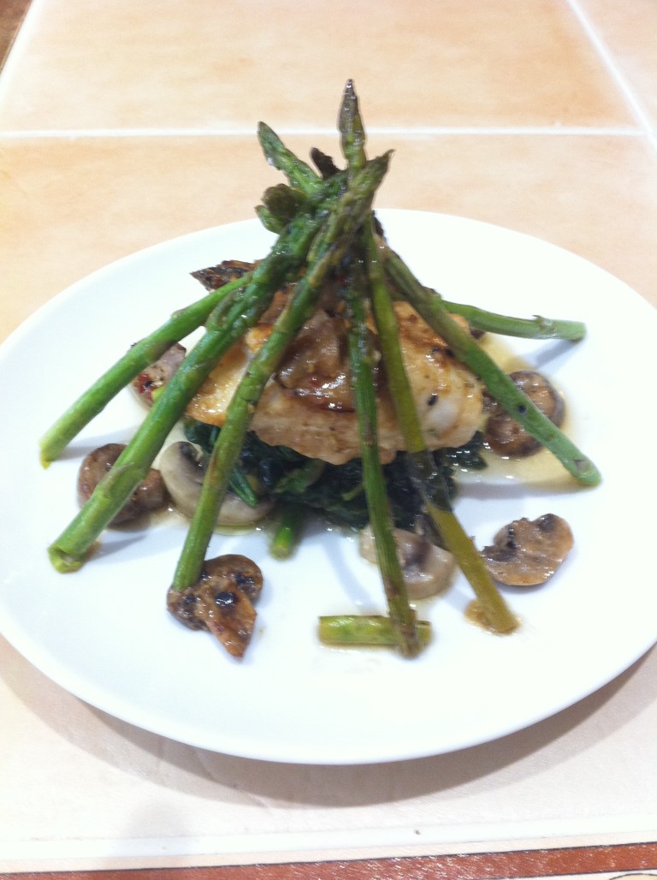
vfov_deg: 52.7
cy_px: 440
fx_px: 888
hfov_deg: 40.6
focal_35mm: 35
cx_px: 328
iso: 160
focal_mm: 3.85
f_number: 2.8
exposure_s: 1/17
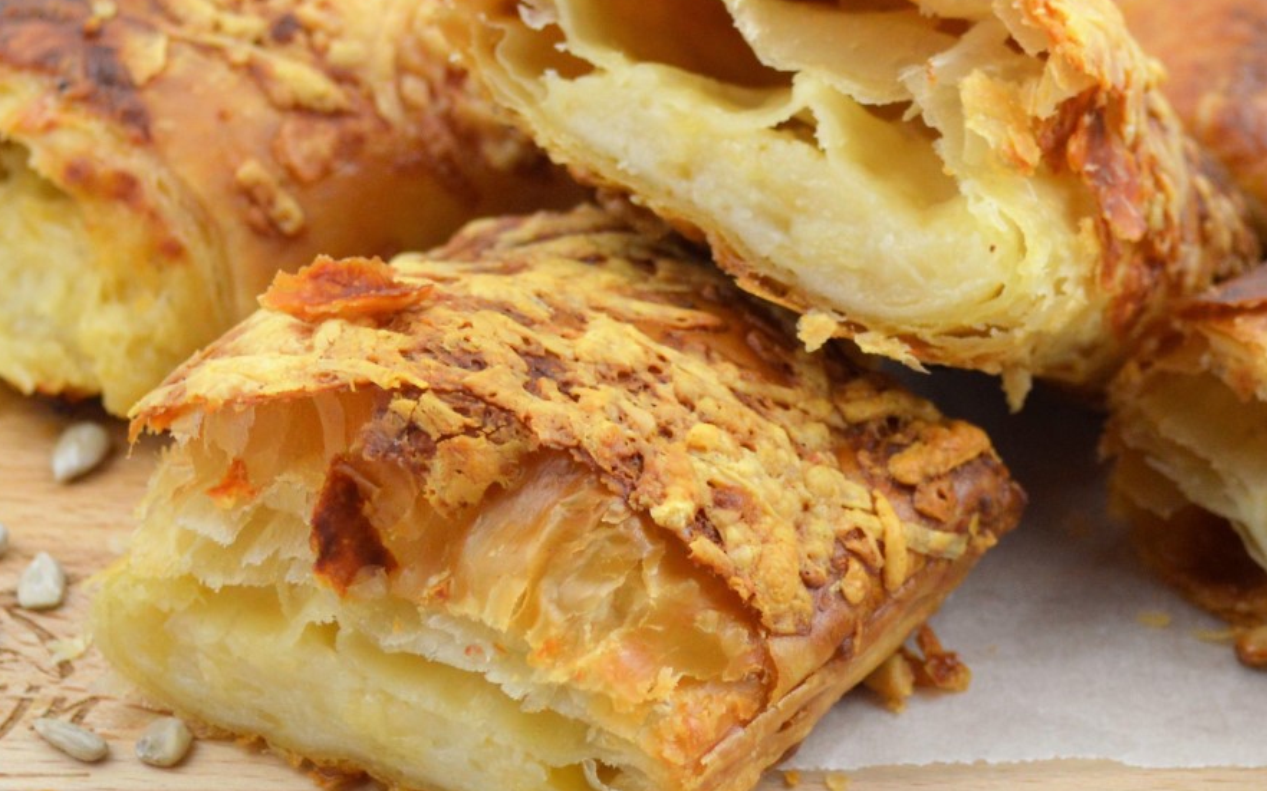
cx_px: 603
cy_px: 323
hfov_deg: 32.0
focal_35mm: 64
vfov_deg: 20.3
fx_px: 2210
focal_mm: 32
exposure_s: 1/60
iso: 400
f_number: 4.8
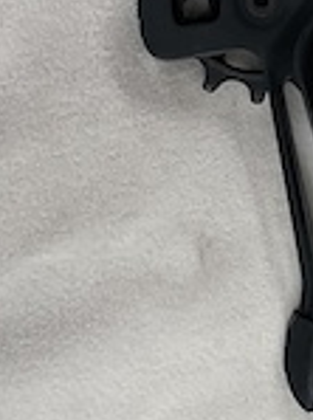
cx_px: 505
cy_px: 121
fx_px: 1695
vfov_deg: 14.1
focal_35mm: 140
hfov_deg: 10.1
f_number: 1.6
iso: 80
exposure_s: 1/120
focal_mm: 4.2
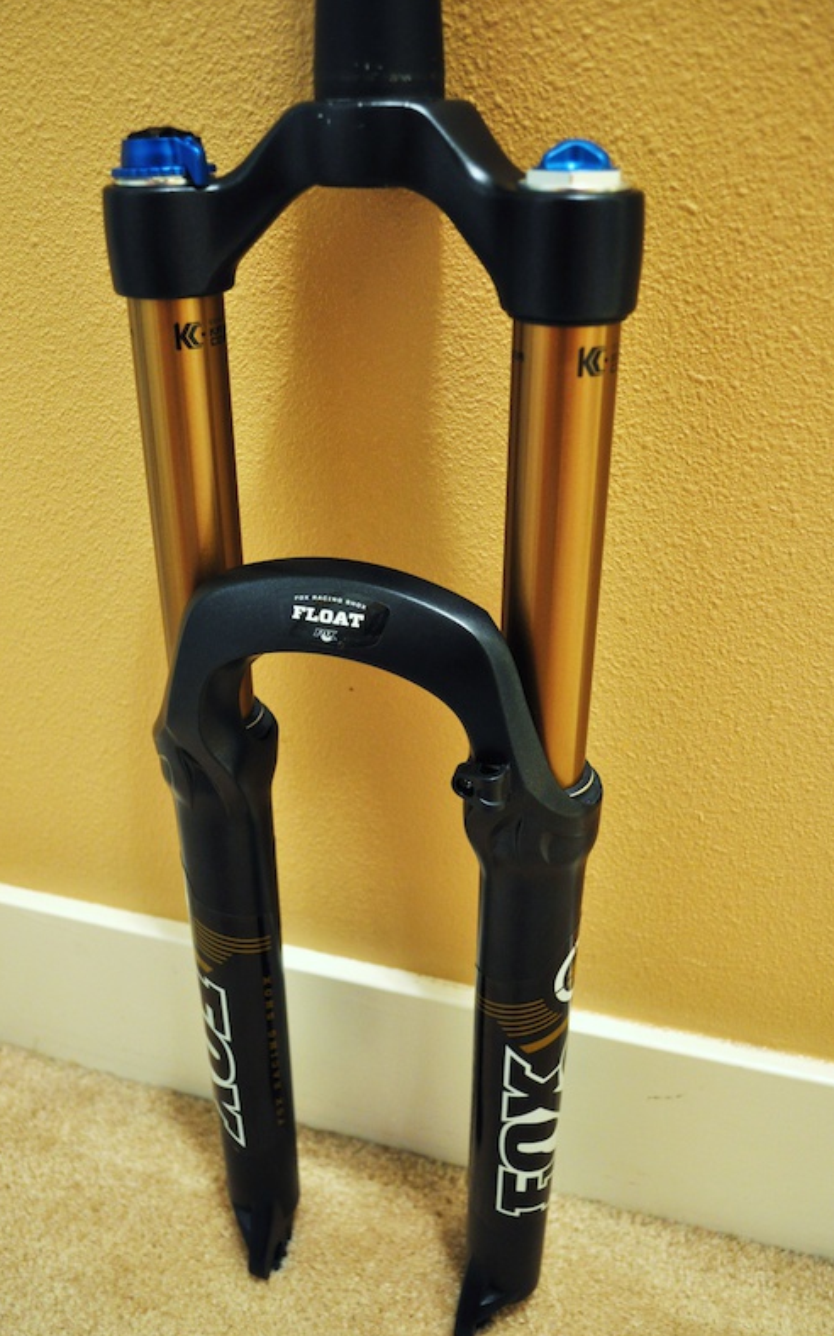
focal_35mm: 31
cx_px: 387
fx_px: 1128
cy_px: 673
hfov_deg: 40.5
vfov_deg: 61.2
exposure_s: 1/8
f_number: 3.8
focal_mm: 20
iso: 800
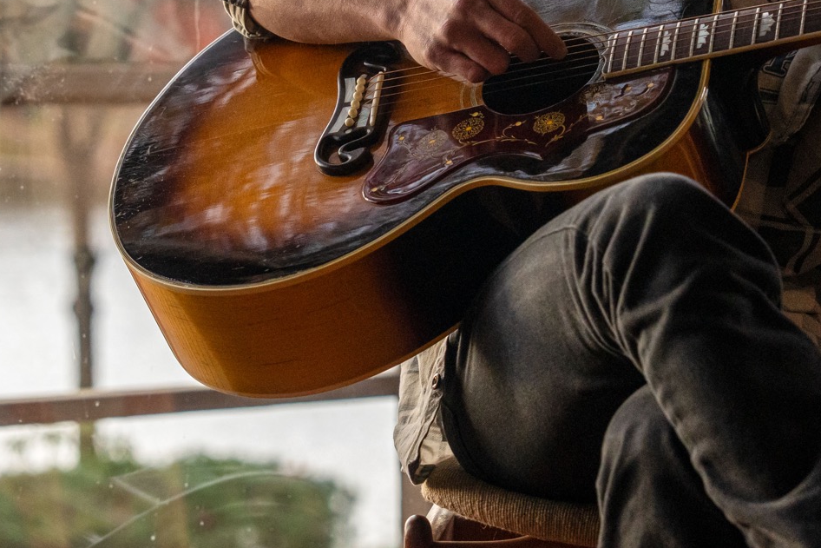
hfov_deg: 11.1
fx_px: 4219
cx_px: 434
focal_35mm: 185
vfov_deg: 7.4
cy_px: 280
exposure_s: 1/200
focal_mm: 70
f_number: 3.2
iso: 2000
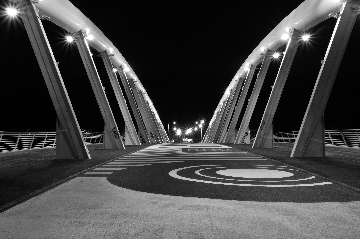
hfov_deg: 53.2
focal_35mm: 36
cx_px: 180
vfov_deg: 36.7
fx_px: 359
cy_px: 120
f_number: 20
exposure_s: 13
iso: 200
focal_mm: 24
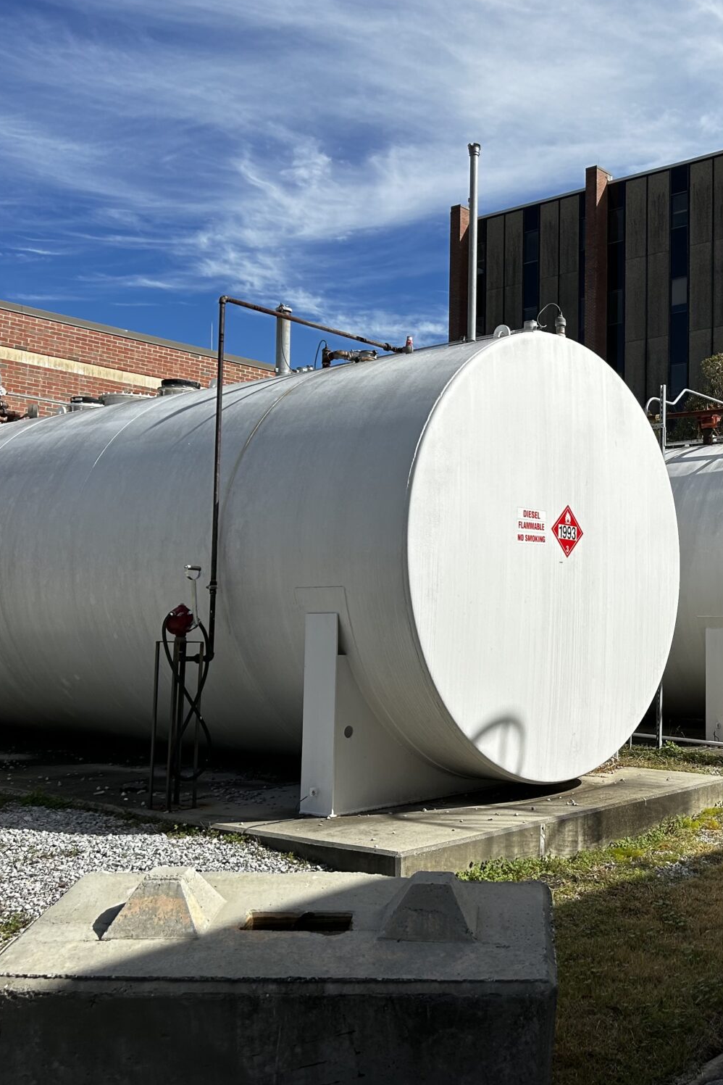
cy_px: 535
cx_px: 617
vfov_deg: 51.9
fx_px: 1115
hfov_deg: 34.4
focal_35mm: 37
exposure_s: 1/6579
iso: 50
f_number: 1.5
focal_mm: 5.7
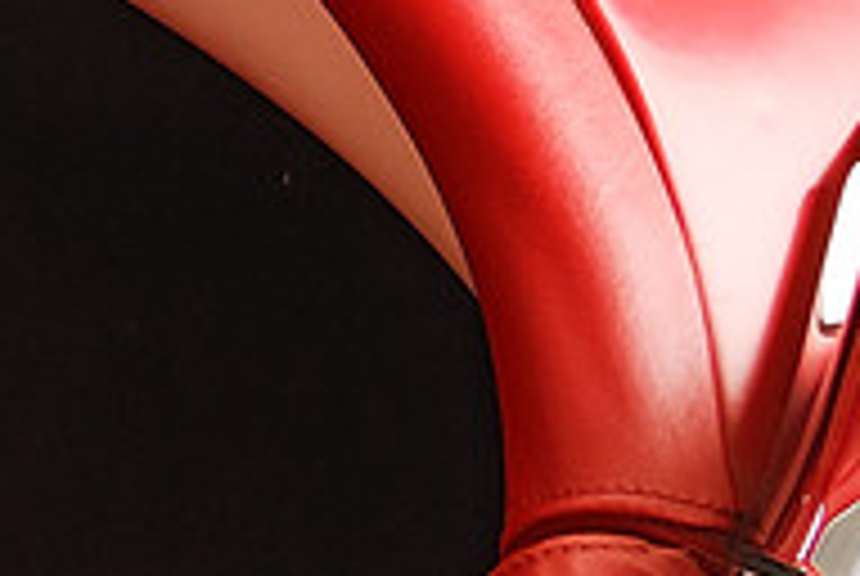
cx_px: -1855
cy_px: -745
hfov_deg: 8.4
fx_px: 4737
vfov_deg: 6.6
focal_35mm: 198
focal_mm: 18
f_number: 14
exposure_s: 1/30
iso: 100
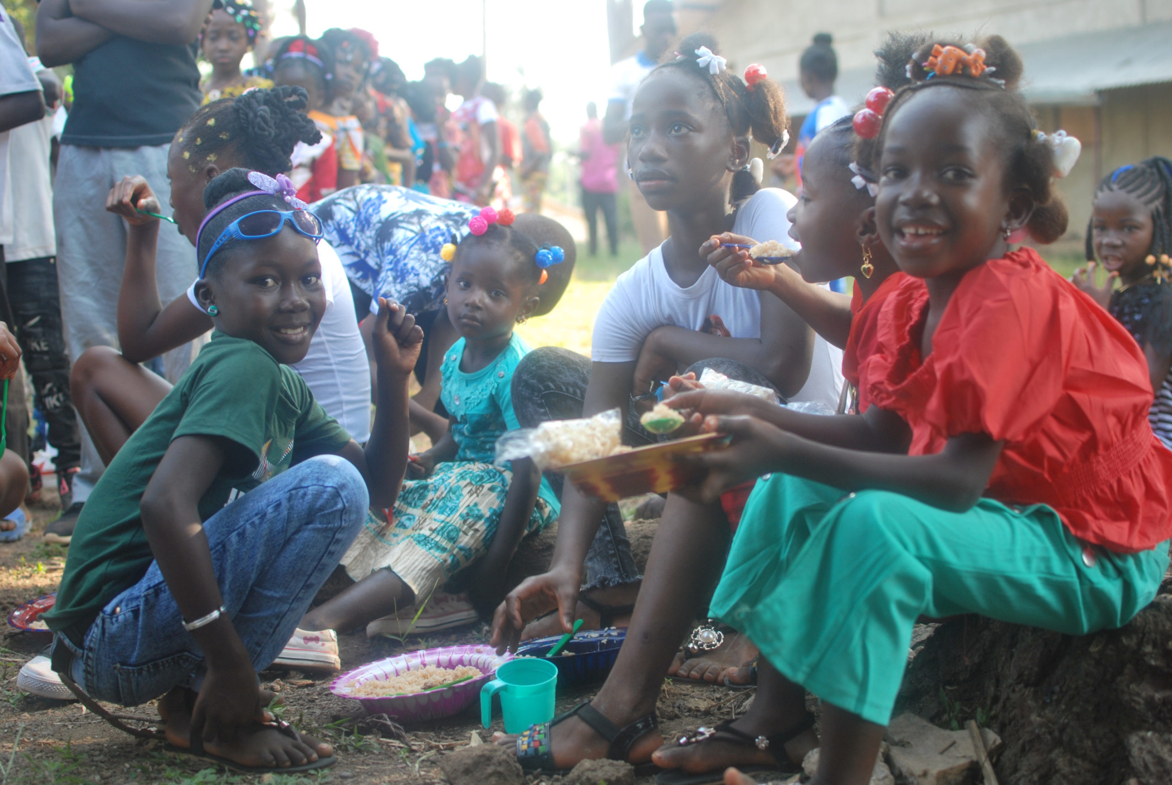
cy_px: 392
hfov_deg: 37.8
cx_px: 586
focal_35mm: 52
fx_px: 1711
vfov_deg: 25.8
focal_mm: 35
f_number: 2.8
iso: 200
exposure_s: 1/250
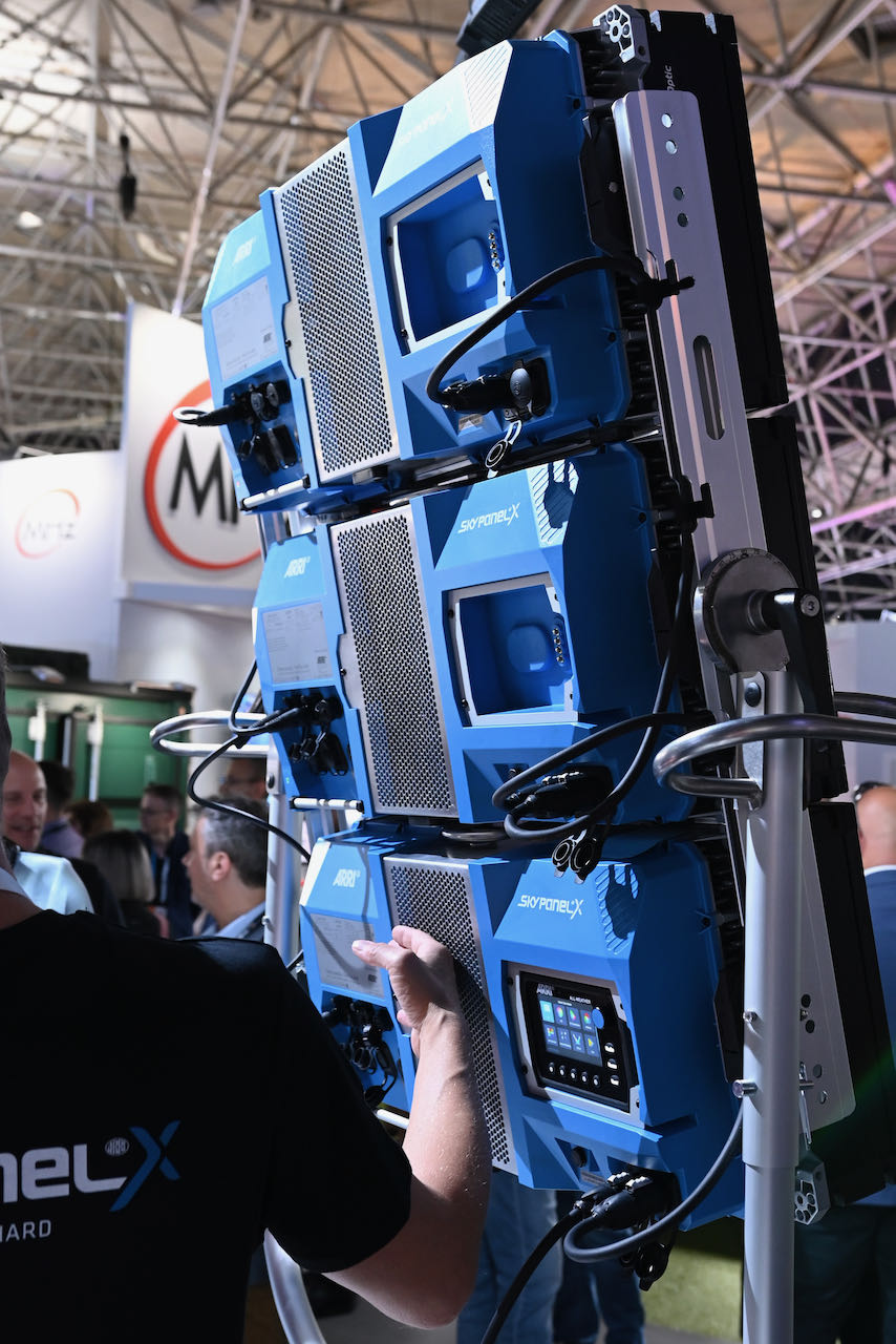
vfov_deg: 43.6
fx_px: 1679
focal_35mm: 45
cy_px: 672
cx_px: 448
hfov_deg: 29.9
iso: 1250
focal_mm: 30
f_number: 5.6
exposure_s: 1/50
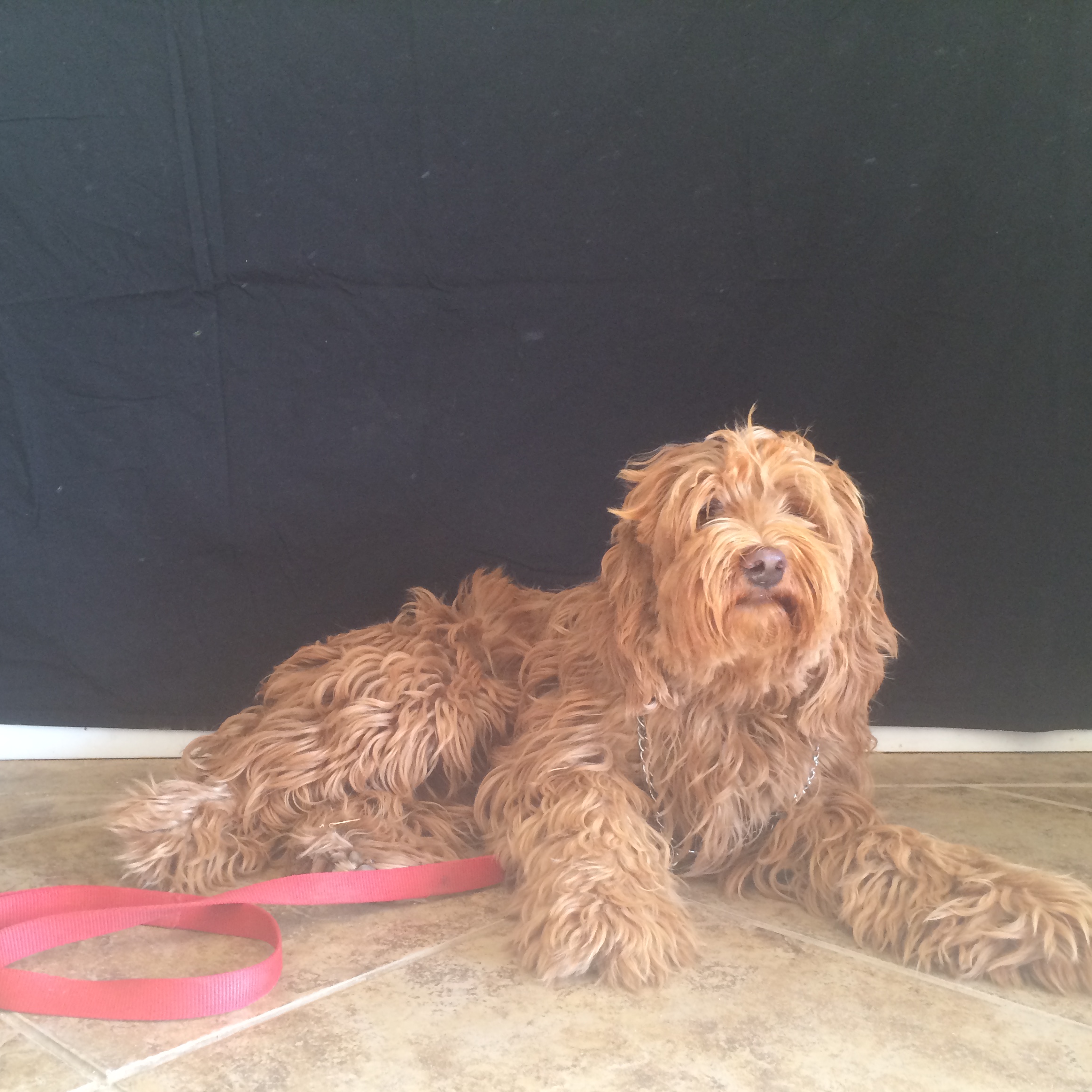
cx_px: 500
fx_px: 1285
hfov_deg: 46.0
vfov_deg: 46.0
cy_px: 574
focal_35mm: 36
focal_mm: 4.15
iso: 100
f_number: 2.2
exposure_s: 1/30
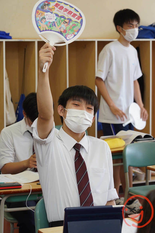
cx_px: 78
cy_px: 116
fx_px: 678
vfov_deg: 19.5
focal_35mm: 105
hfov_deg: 13.0
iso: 800
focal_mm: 105
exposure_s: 1/60
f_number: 8
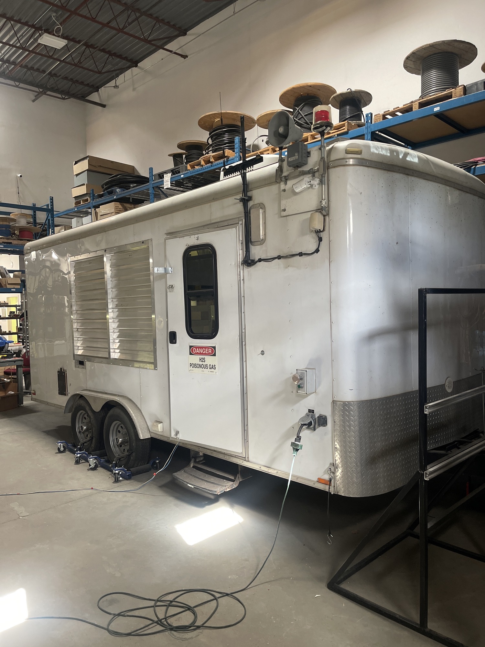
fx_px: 486
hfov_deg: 53.1
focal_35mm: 26
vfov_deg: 67.3
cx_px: 242
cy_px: 324
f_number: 1.6
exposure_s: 1/60
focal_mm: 5.1
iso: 250
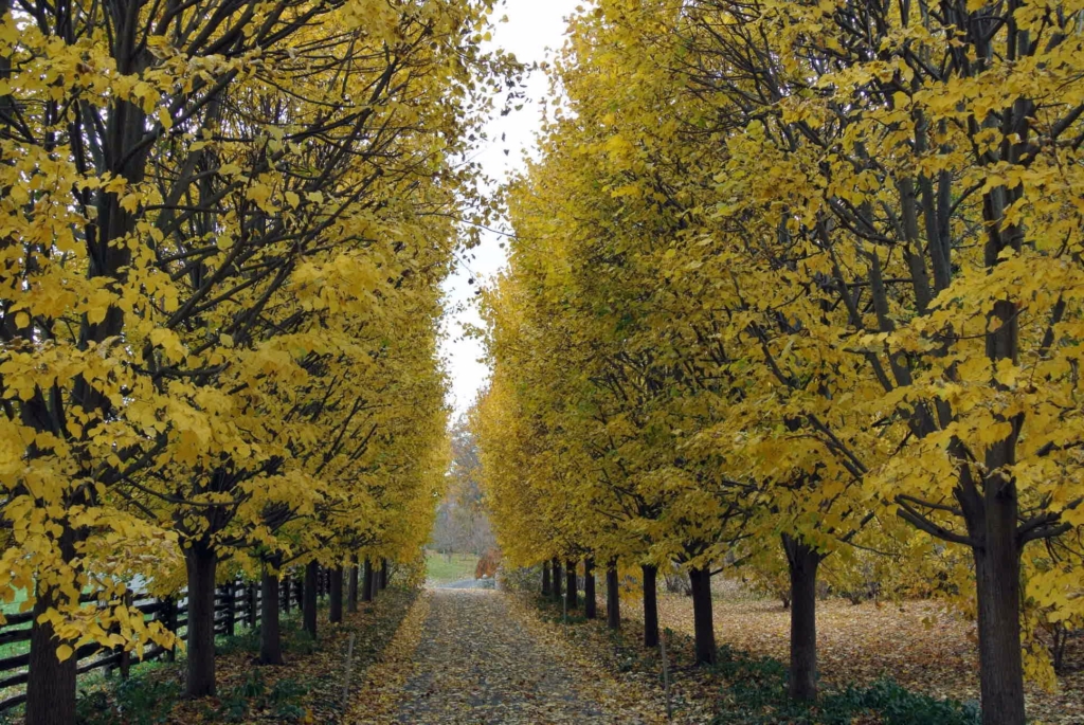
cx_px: 542
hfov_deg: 41.9
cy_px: 362
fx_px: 1417
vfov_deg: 28.7
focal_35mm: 47
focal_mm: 17.5
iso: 100
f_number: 4.5
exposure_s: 1/160
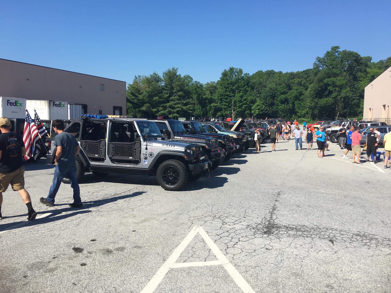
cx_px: 196
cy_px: 146
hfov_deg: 61.7
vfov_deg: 48.2
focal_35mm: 29
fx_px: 328
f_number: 2.2
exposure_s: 1/1304
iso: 25
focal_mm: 4.15
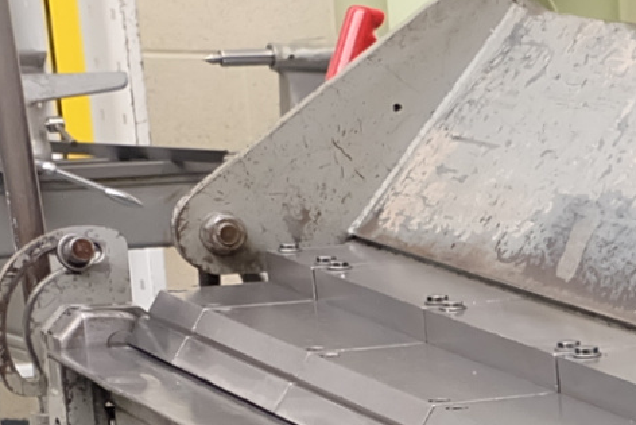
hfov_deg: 10.7
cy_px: 932
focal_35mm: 166
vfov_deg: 7.8
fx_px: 2933
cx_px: 1484
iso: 400
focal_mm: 16
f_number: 3.5
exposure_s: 1/60
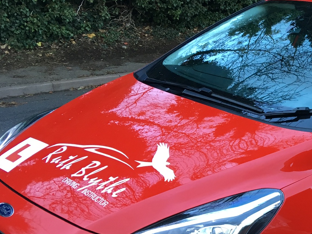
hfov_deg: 27.8
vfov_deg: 22.9
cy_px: 141
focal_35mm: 64
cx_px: 338
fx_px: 577
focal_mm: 4.15
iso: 40
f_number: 2.2
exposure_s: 1/33
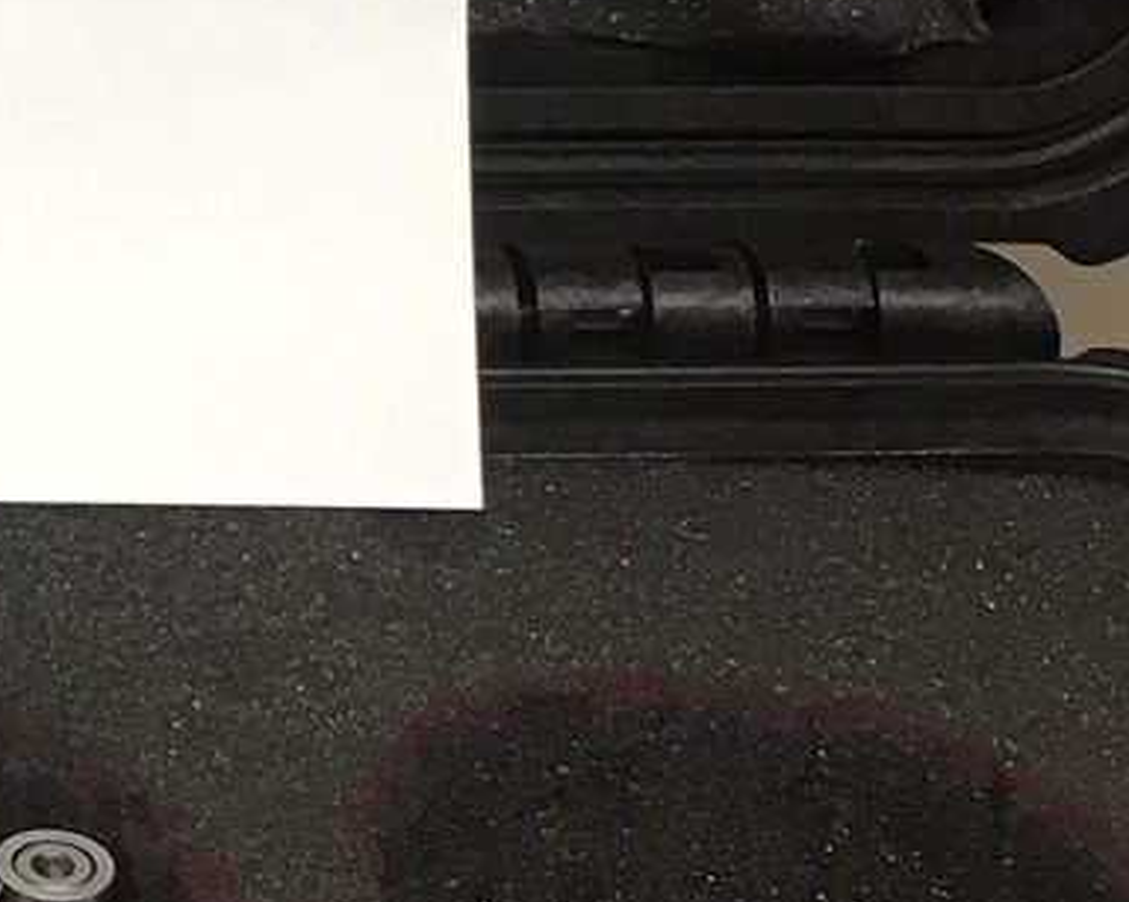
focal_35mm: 149
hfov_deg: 11.8
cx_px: -988
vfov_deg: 10.3
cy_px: 109
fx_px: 4976
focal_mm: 4.15
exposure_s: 1/30
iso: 50
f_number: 2.2
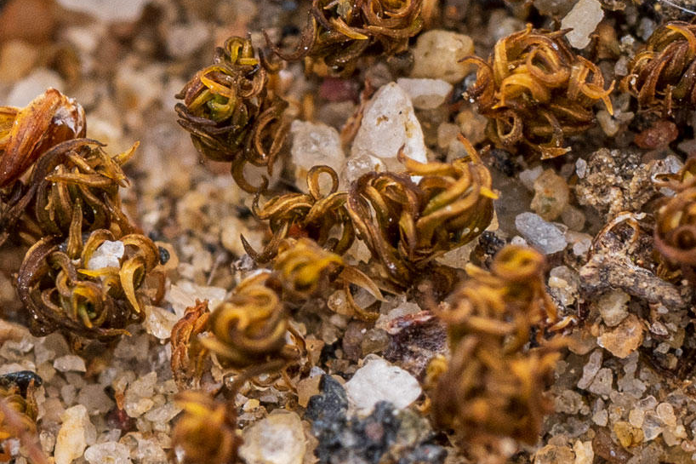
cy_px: -235
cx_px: -100
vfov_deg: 4.3
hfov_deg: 6.4
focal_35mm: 321
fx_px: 6204
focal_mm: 105
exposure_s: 1/200
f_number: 16
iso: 200
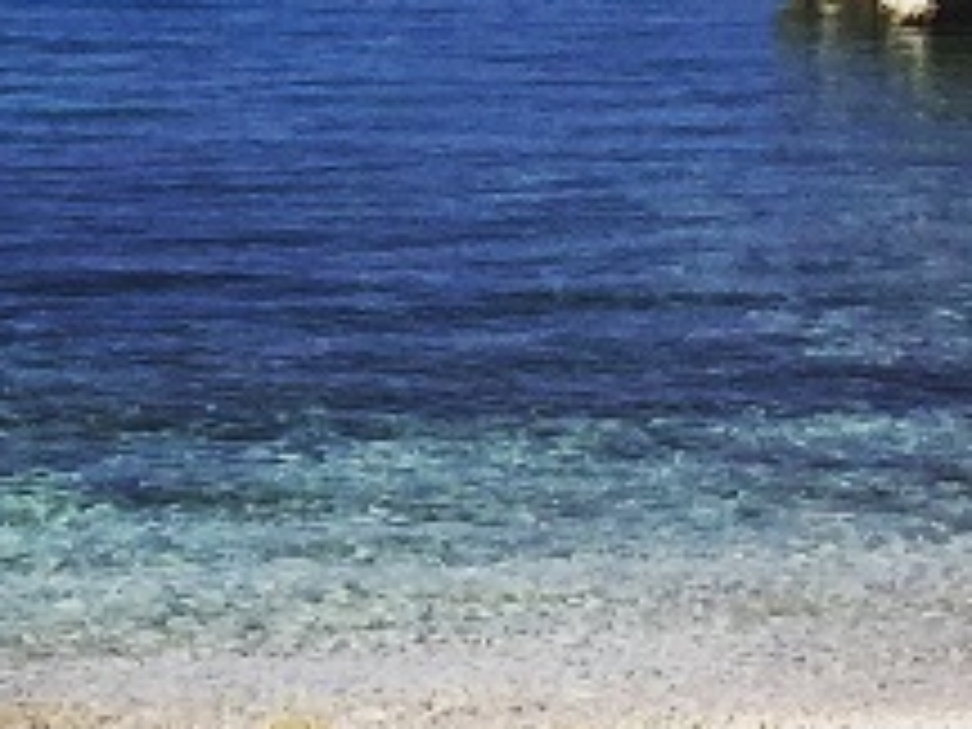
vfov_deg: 9.2
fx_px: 4521
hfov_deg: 11.2
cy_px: 104
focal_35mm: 161
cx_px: -909
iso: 32
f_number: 2.2
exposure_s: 1/3968
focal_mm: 4.15
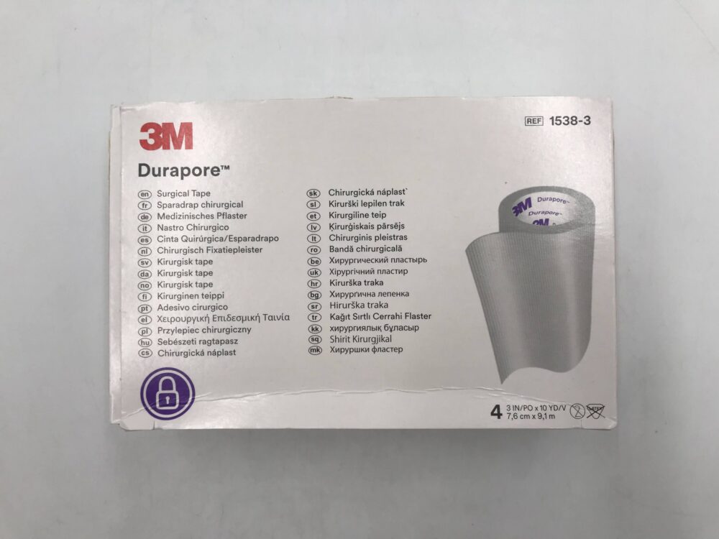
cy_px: 270
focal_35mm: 28
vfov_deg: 49.7
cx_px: 360
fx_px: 582
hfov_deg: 63.4
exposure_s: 1/120
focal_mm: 3.99
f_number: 1.8
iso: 25
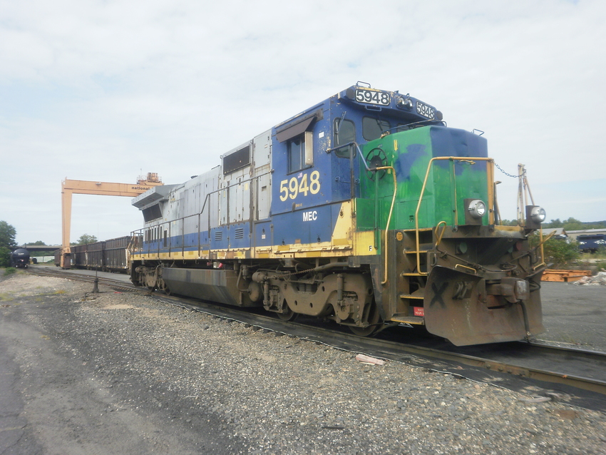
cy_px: 228
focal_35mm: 26
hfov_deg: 67.3
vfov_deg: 53.1
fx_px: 455
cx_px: 303
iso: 100
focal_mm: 4.65
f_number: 7.8
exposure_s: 1/160
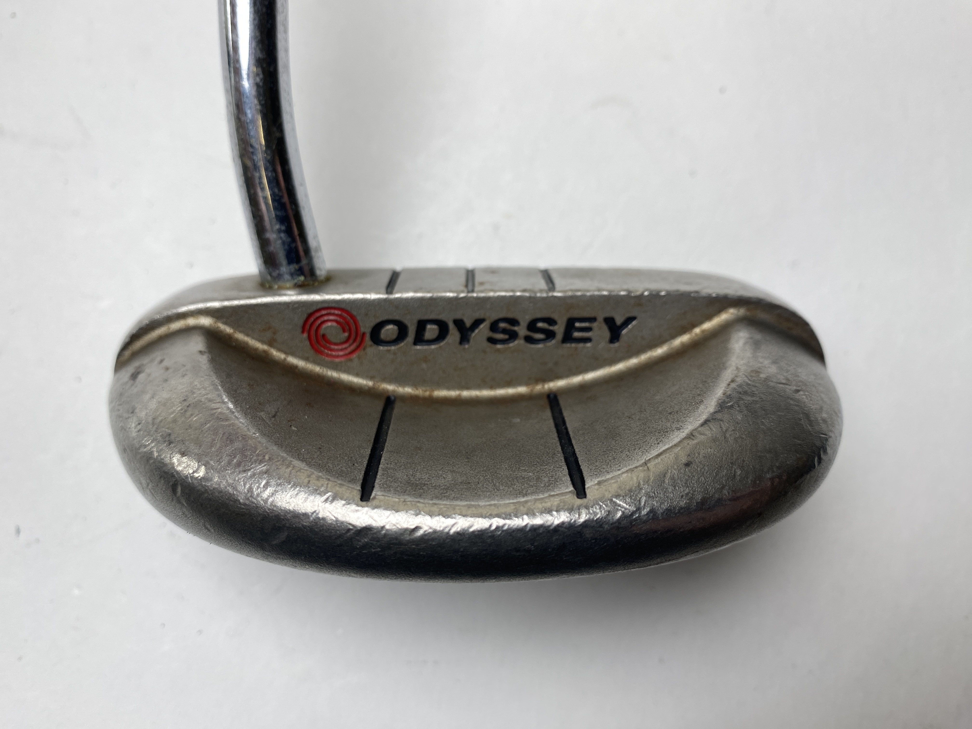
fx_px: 730
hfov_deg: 67.3
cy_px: 364
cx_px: 486
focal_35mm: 26
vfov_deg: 53.1
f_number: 1.8
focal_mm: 4.25
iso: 32
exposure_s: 1/259
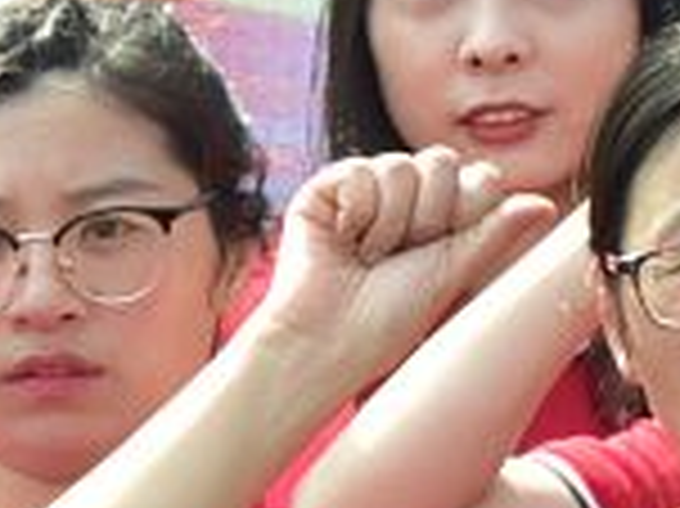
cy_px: -357
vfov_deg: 2.8
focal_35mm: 536
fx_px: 10521
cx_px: 2103
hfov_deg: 3.6
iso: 1250
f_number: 18
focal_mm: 70
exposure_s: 1/125
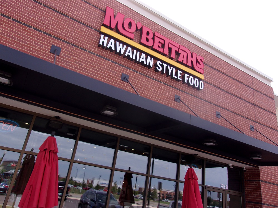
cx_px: 139
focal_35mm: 27
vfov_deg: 51.4
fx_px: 217
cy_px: 104
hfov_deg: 65.3
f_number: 3
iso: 80
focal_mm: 4.9
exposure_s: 1/400
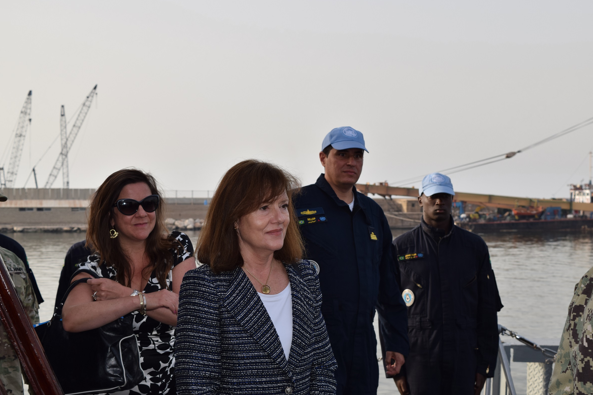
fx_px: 1153
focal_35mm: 70
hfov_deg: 28.8
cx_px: 300
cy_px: 198
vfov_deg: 19.5
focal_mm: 46
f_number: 9
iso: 100
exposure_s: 1/200
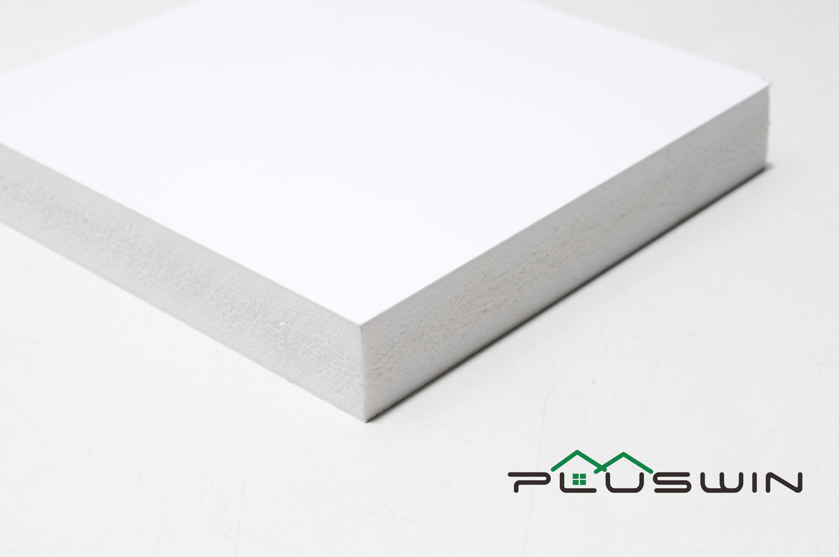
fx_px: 1746
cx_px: 420
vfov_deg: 18.1
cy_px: 278
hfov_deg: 27.0
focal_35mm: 75
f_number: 20
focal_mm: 50
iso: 100
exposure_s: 1/125
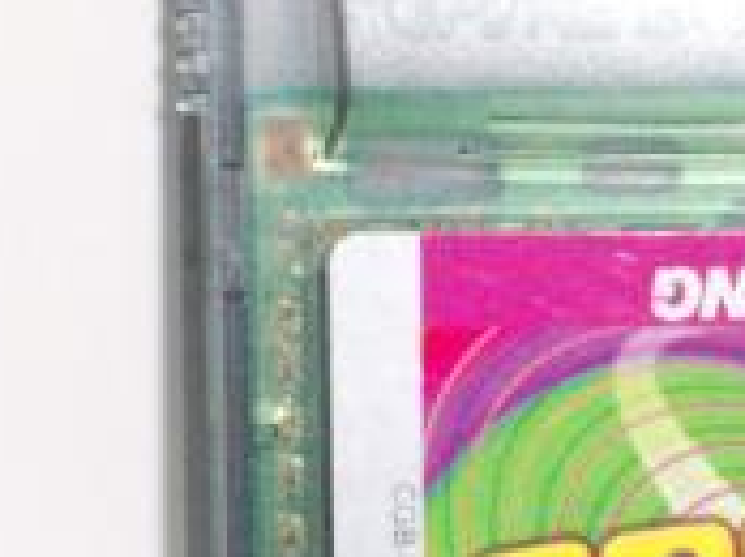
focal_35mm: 286
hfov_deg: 6.9
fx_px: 6147
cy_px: 394
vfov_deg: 5.2
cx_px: 689
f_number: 5.2
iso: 400
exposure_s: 1/257
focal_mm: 18.6
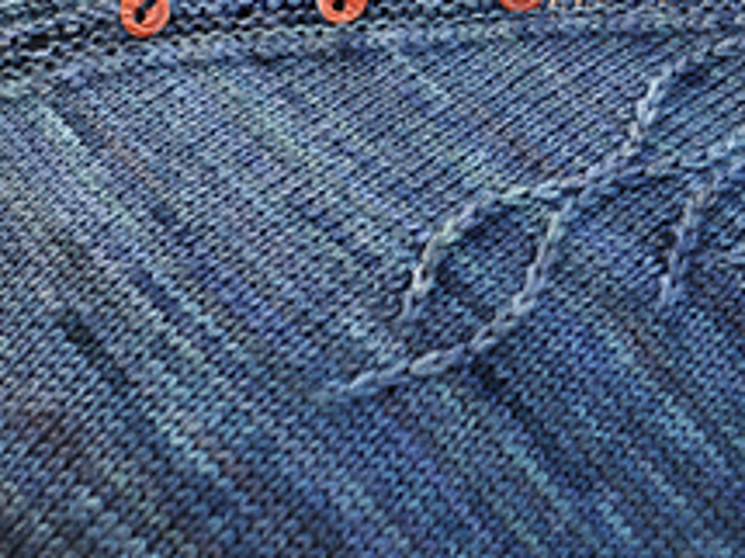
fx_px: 1441
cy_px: -7
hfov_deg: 29.0
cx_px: 374
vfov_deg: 21.1
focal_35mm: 67
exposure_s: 1/160
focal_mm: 20
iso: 200
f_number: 6.3
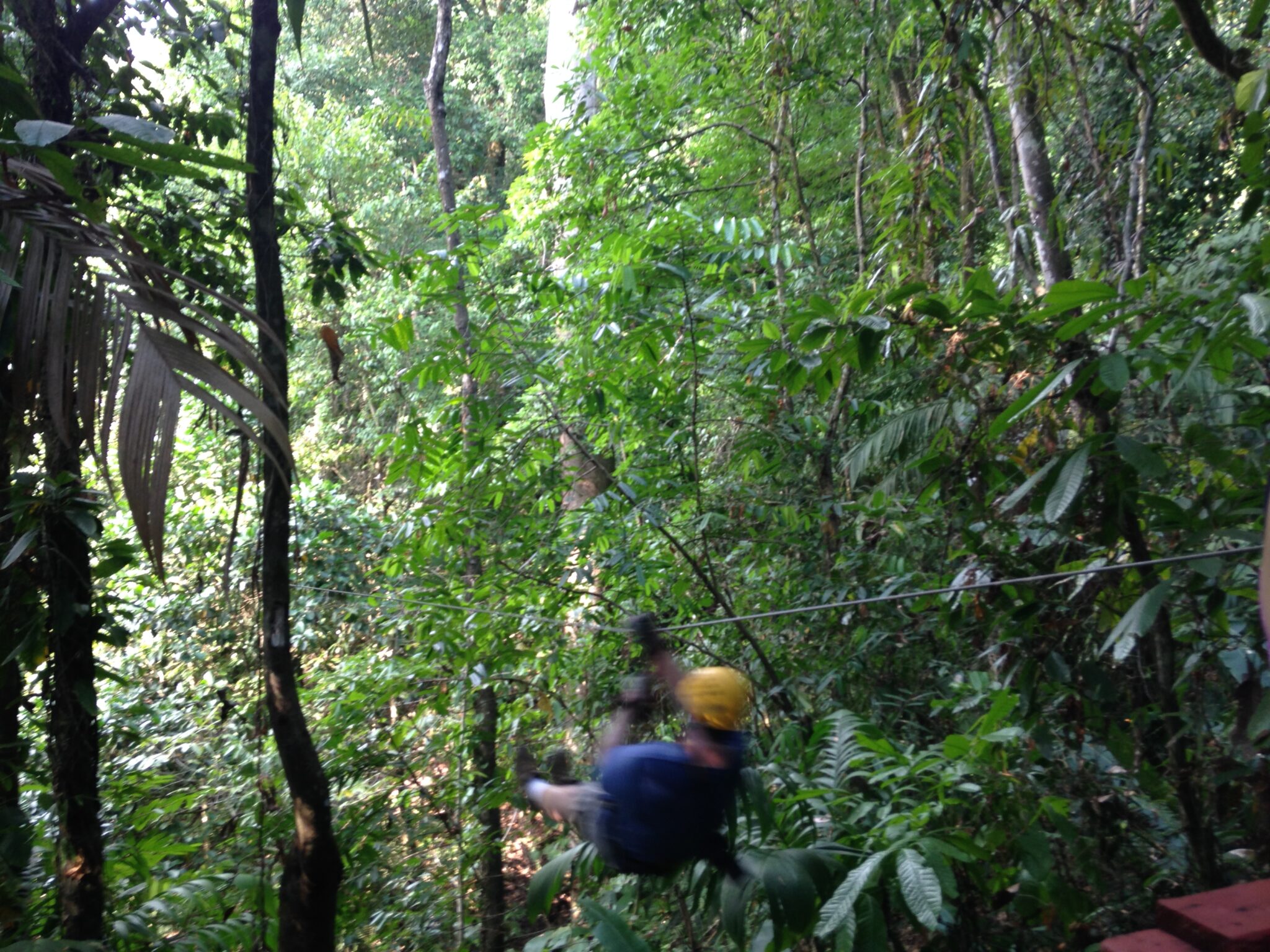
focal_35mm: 33
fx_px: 1211
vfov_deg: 42.9
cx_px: 635
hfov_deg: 55.4
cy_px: 476
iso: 50
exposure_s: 1/24
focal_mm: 4.12
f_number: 2.4
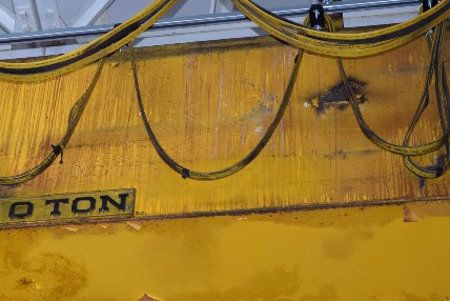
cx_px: 30
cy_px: 237
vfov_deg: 10.6
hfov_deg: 15.7
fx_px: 1614
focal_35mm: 129
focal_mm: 46
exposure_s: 1/60
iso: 1100
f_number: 5
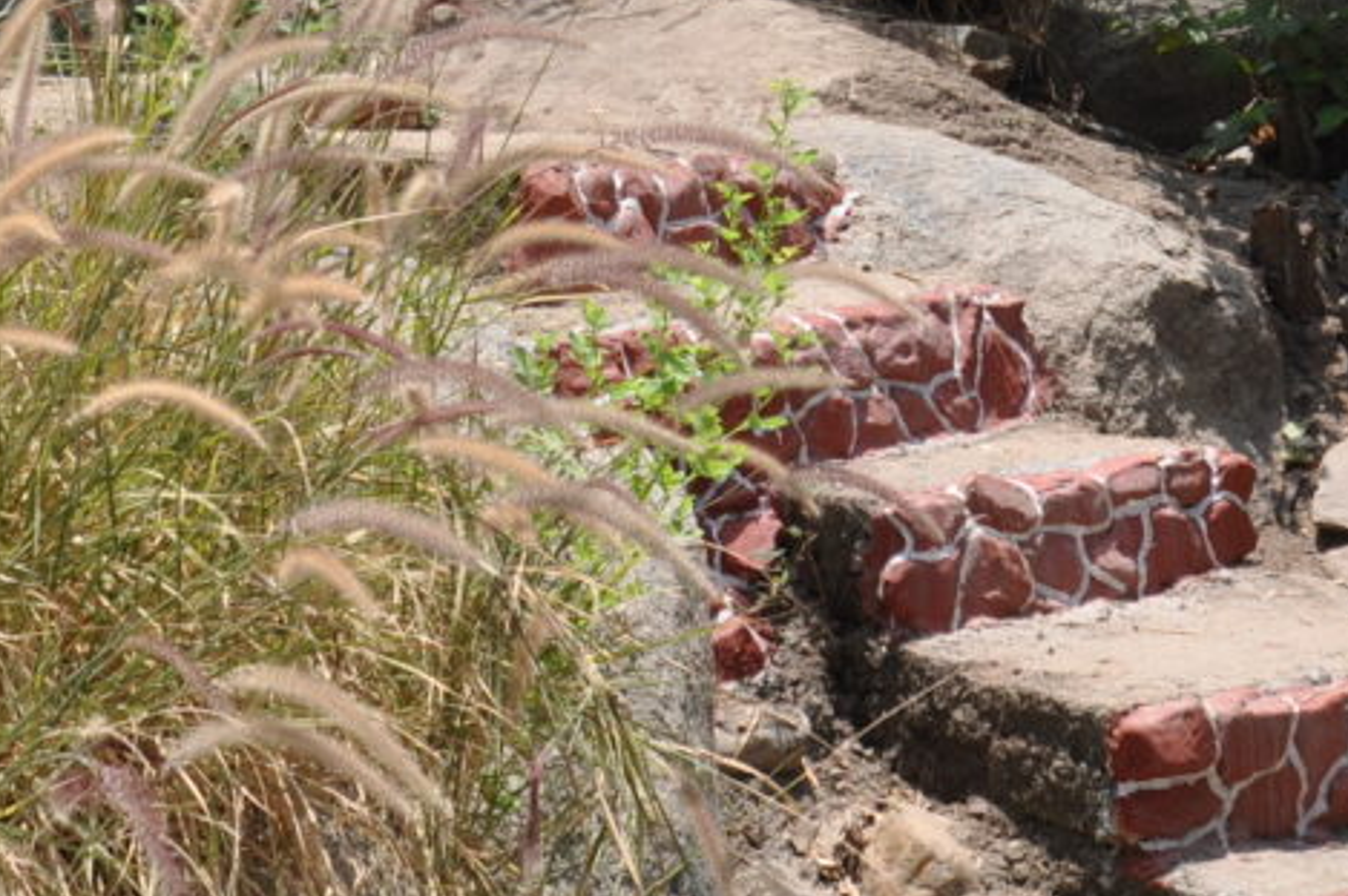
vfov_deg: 11.9
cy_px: -549
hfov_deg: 18.9
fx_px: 4041
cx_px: 540
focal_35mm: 108
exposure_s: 1/250
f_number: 8
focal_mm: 22
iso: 200
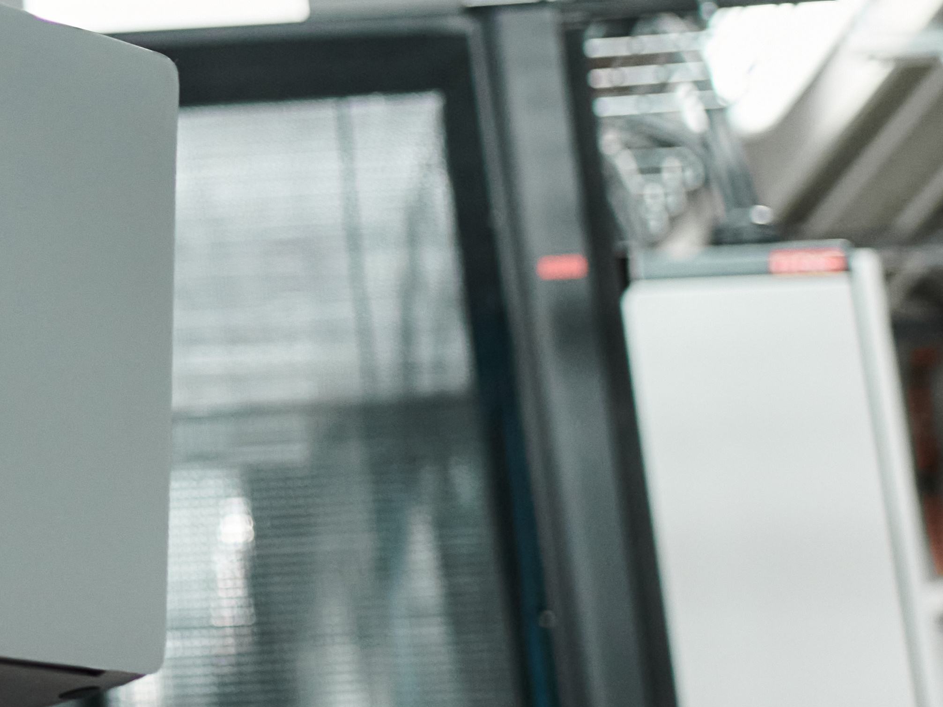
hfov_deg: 12.8
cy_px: 7
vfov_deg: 10.7
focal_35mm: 138
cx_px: -832
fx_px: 3760
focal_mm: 35
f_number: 2.8
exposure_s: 1/200
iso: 800
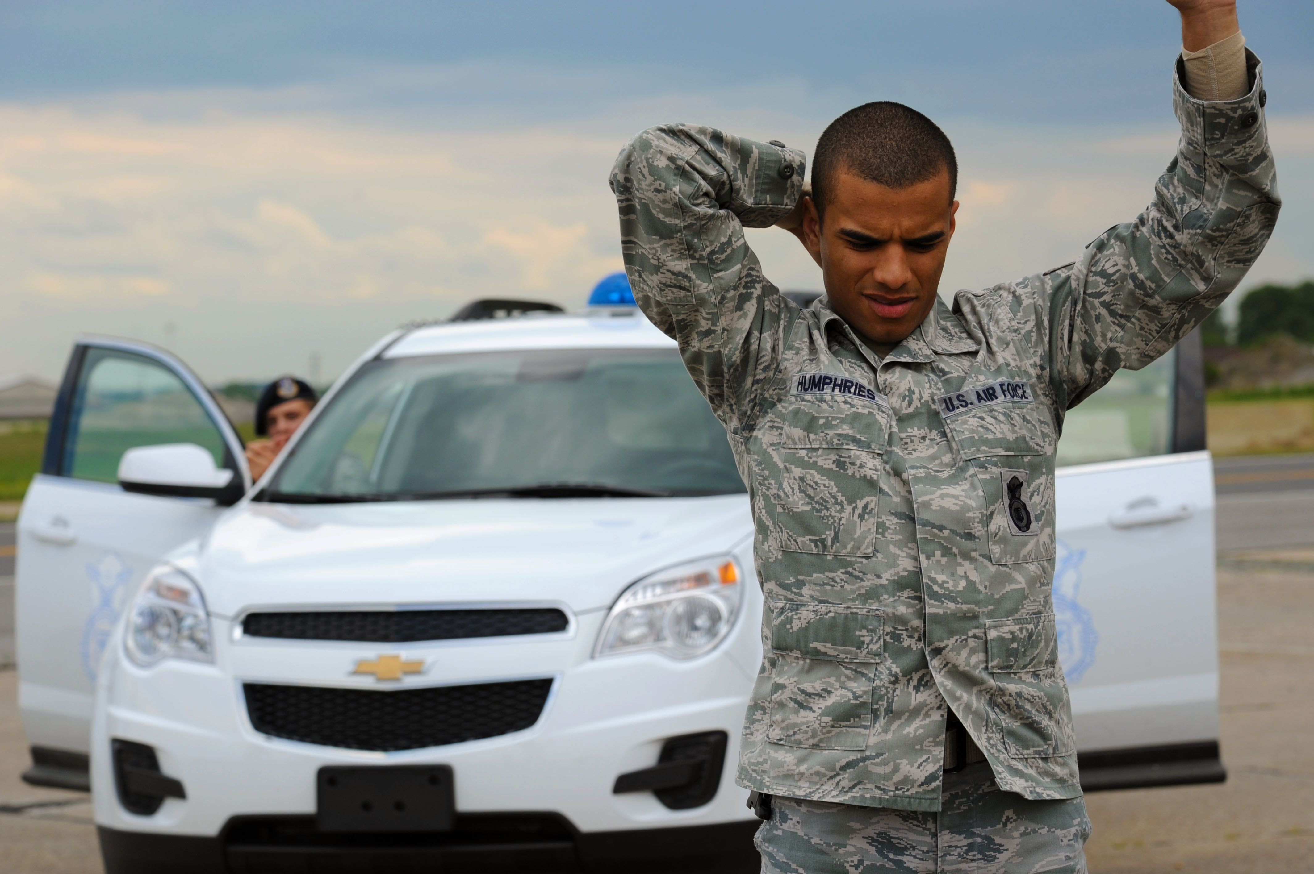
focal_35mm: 112
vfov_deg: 12.2
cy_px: 437
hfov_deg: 18.3
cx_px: 657
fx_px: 4085
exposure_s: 1/250
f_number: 8
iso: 200
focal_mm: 112
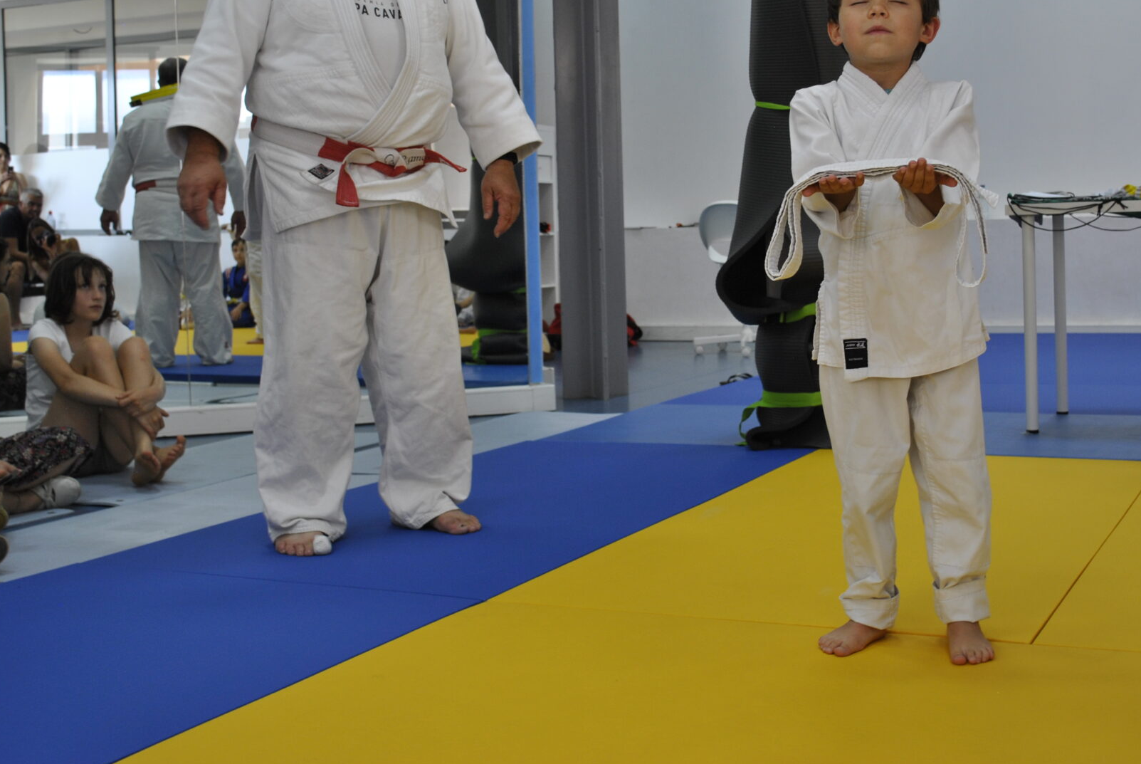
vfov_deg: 29.2
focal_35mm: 46
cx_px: 673
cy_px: 281
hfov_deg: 42.5
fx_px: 1460
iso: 200
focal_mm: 24
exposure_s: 1/40
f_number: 4
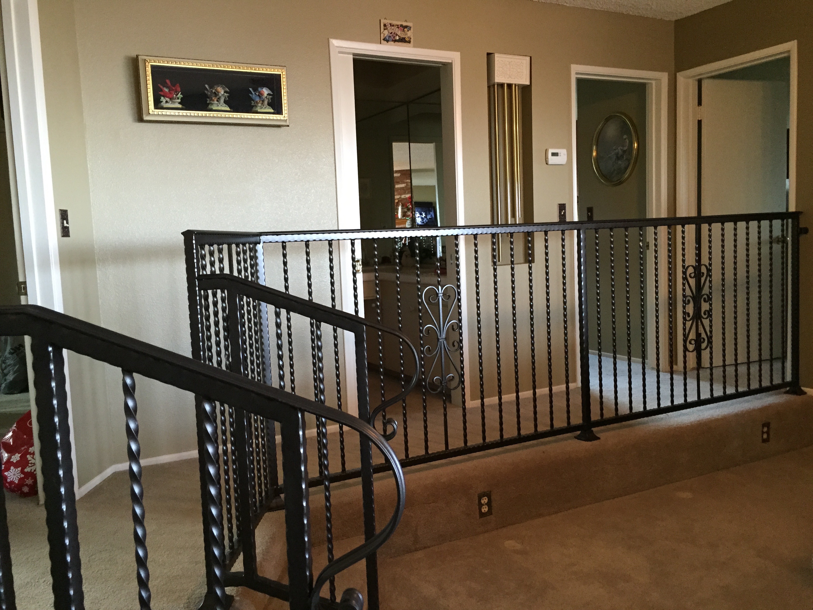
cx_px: 406
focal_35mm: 29
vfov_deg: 48.2
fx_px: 681
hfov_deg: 61.7
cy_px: 305
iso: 200
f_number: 2.2
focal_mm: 4.15
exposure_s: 1/30
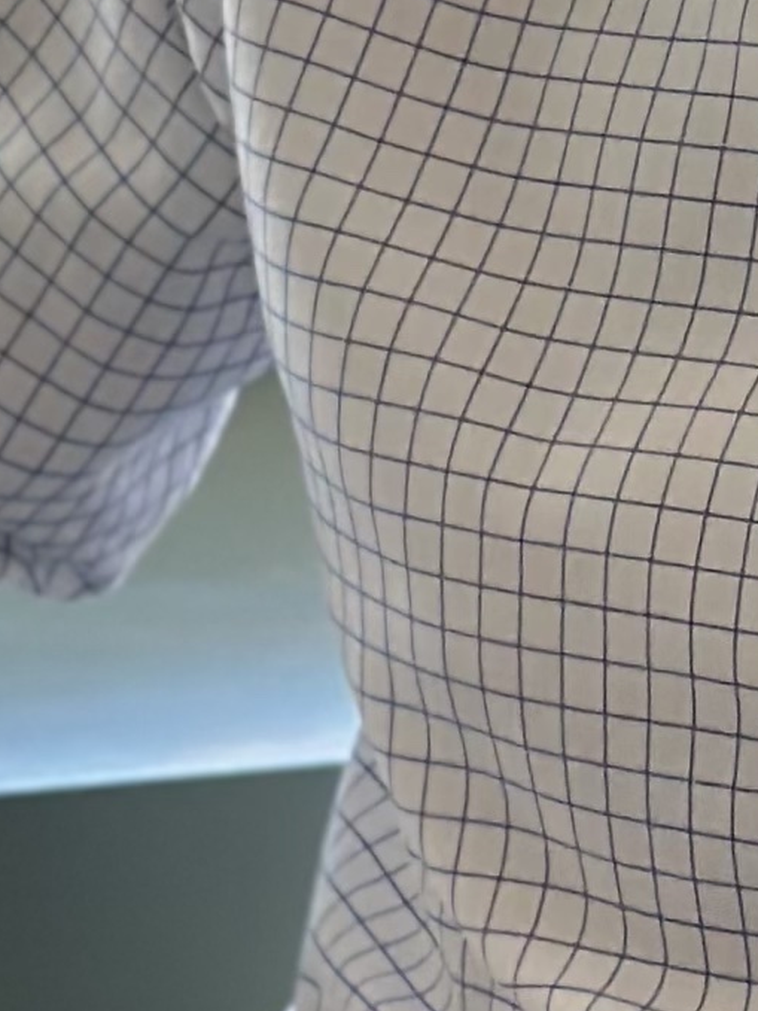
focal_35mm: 285
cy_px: -476
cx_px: 862
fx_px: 8324
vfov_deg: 6.9
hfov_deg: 5.2
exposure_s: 1/471
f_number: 1.78
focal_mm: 6.86
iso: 80
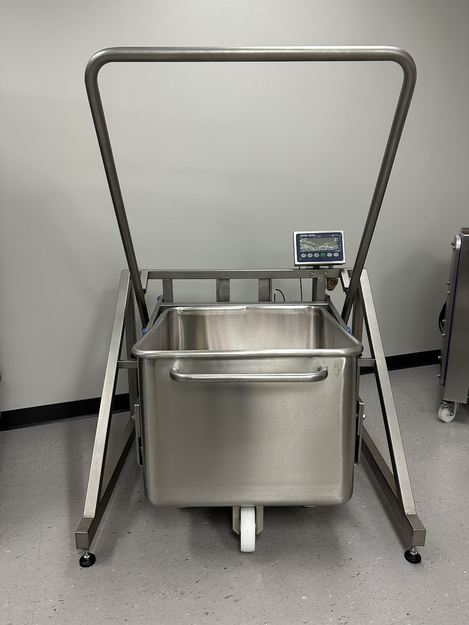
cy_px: 312
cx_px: 234
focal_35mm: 24
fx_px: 433
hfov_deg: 56.8
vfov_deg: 71.6
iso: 200
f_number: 1.78
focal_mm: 6.86
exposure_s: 1/60
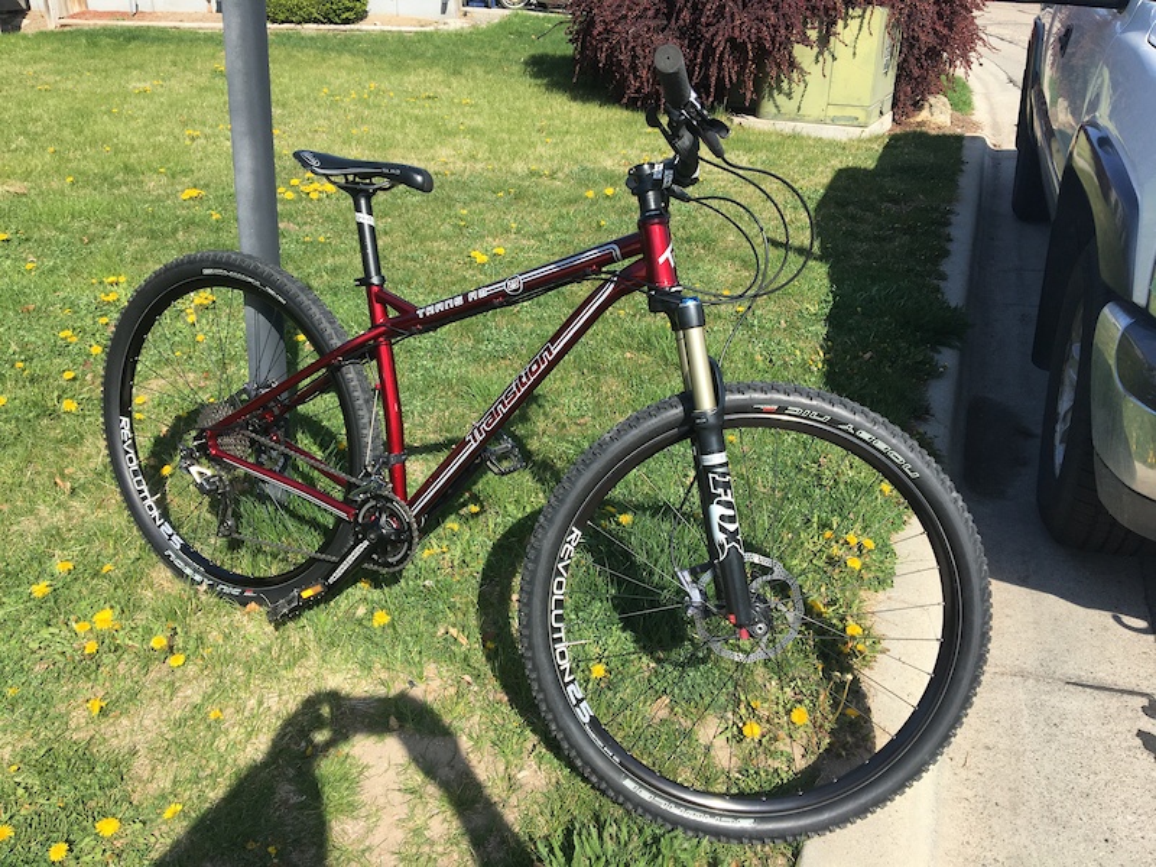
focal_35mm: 29
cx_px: 578
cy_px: 434
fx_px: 968
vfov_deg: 48.2
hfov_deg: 61.7
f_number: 2.2
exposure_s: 1/1166
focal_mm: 4.15
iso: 25
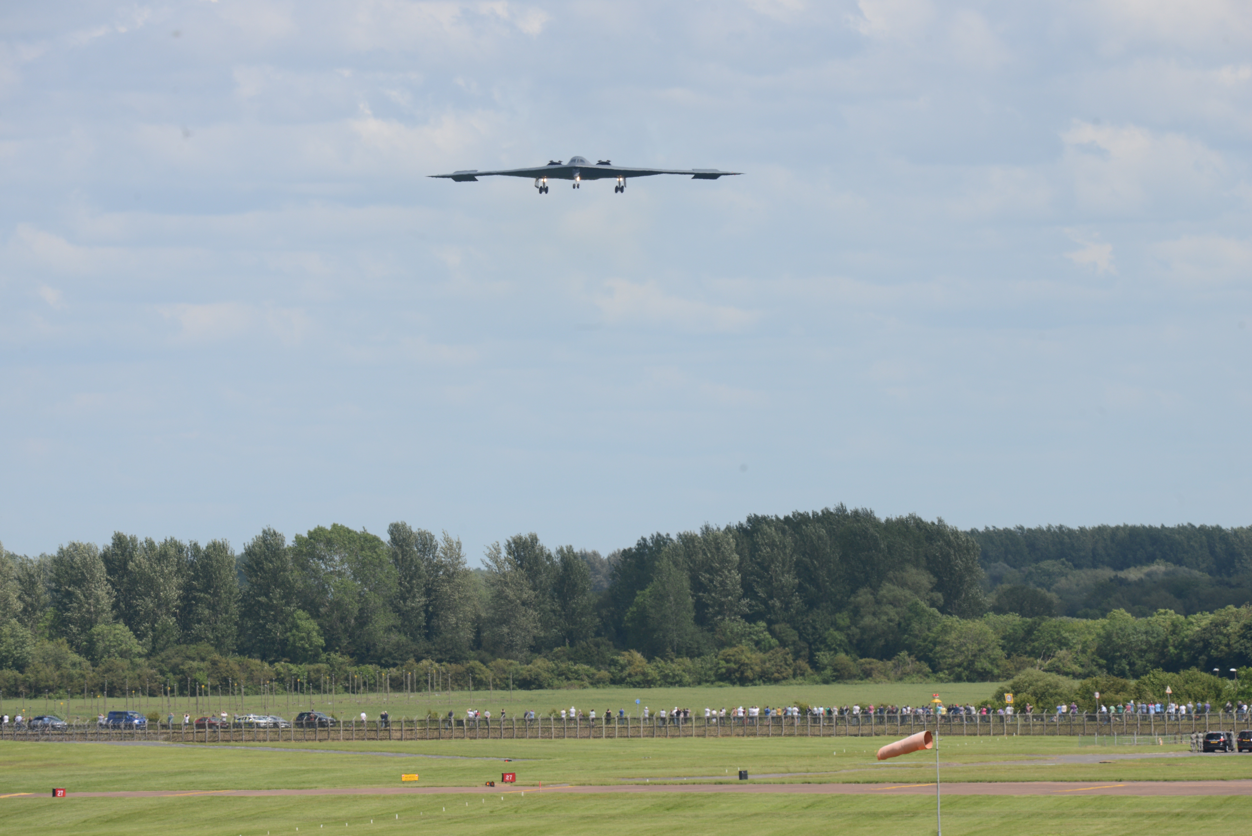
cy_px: 418
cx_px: 626
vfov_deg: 3.4
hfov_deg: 5.2
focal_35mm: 400
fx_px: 13915
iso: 250
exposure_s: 1/400
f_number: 13
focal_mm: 400
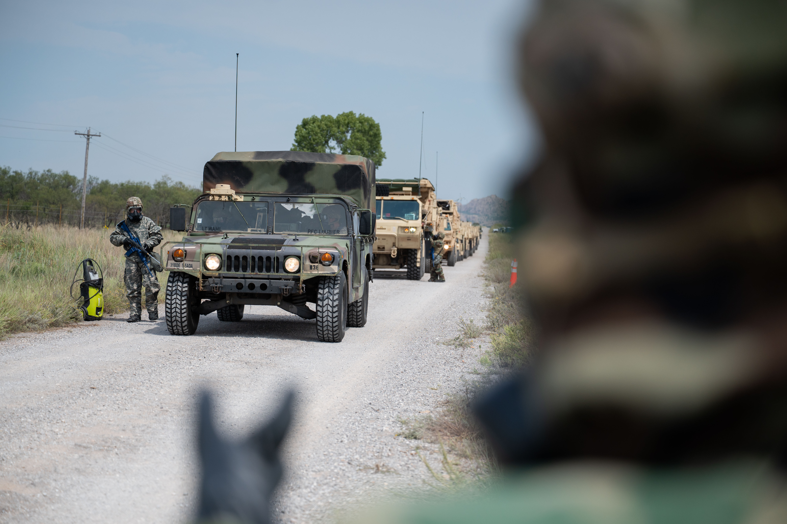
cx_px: 394
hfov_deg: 28.9
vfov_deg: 19.4
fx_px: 1529
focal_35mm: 70
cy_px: 262
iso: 250
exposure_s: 1/8000
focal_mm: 70
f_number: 2.8
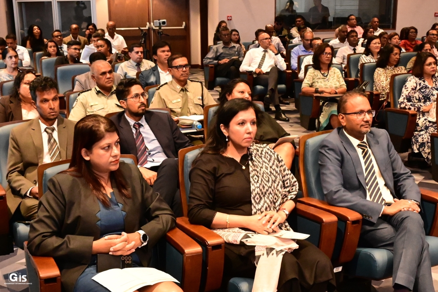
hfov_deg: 49.5
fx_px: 475
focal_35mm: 39
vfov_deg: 34.2
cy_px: 146
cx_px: 219
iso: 12800
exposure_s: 1/200
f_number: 8
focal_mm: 26
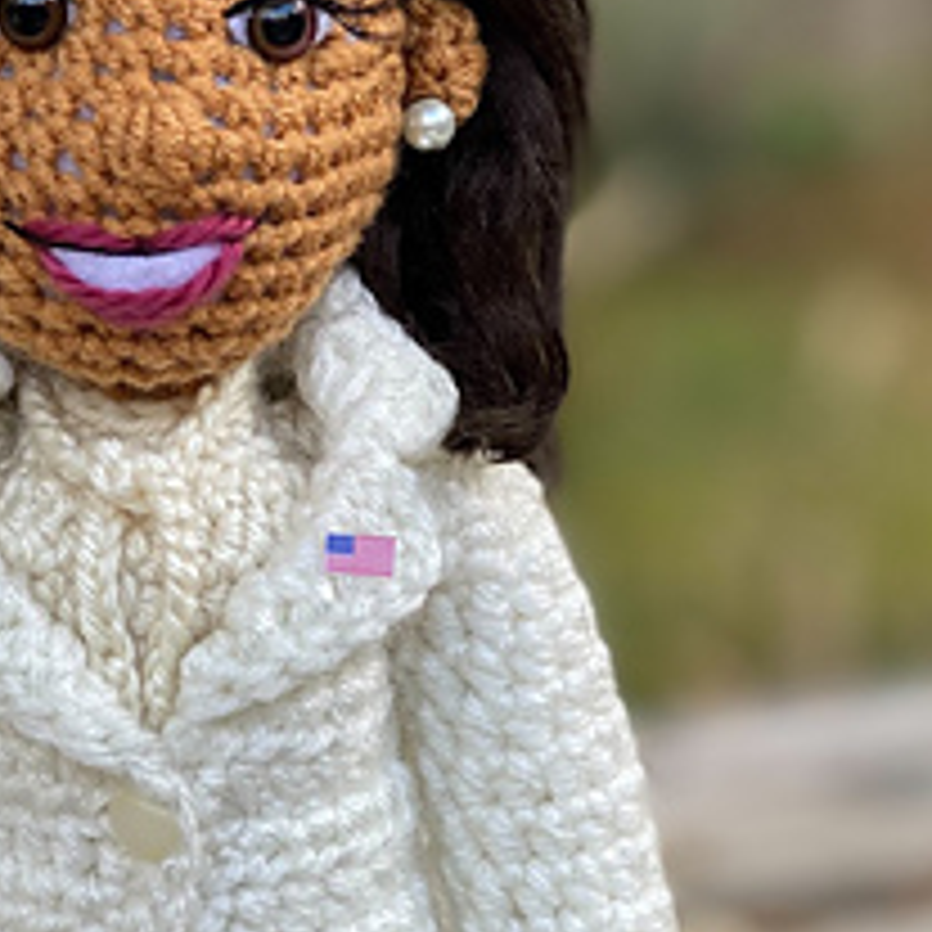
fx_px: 3381
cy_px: 522
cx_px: 119
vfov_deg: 15.7
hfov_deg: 15.5
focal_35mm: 111
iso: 32
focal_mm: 6
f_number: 2
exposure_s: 1/122
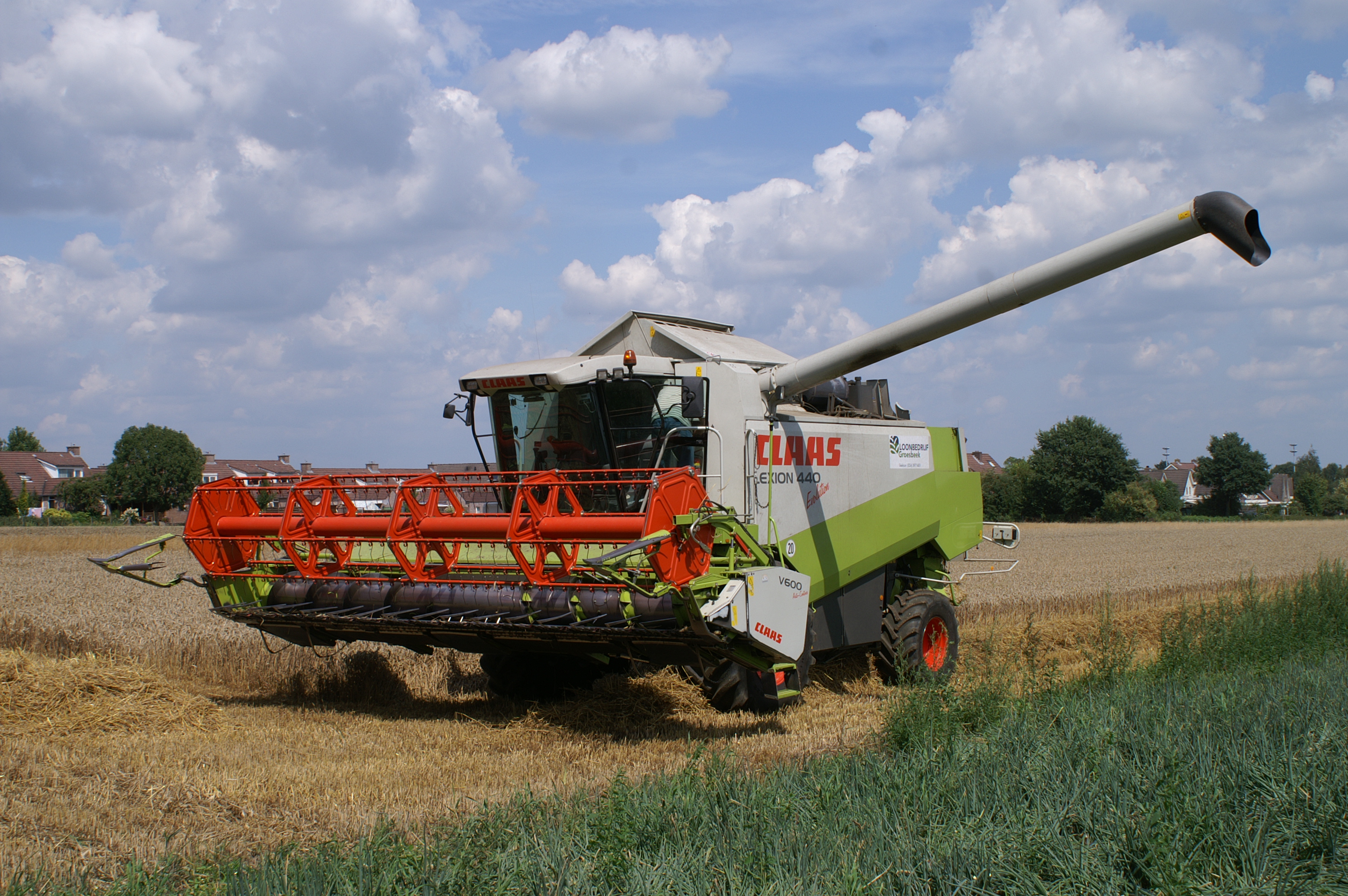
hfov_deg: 43.6
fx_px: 1683
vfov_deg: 29.8
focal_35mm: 45
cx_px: 674
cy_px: 448
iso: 100
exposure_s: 1/250
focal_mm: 30
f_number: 13
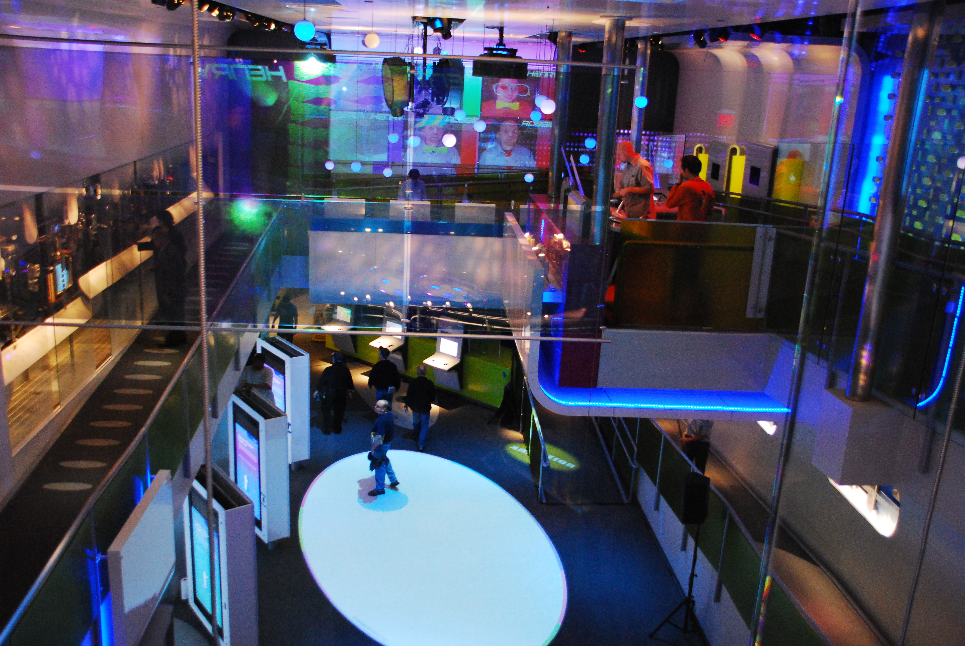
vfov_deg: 40.1
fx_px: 886
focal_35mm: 33
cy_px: 323
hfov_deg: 57.2
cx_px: 482
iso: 1600
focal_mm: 22
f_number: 3.8
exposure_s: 1/30
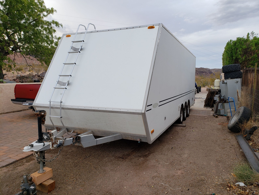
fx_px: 195
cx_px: 130
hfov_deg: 67.3
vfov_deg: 53.1
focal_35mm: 26
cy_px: 98
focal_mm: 4.3
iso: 50
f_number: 2.4
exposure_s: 1/207
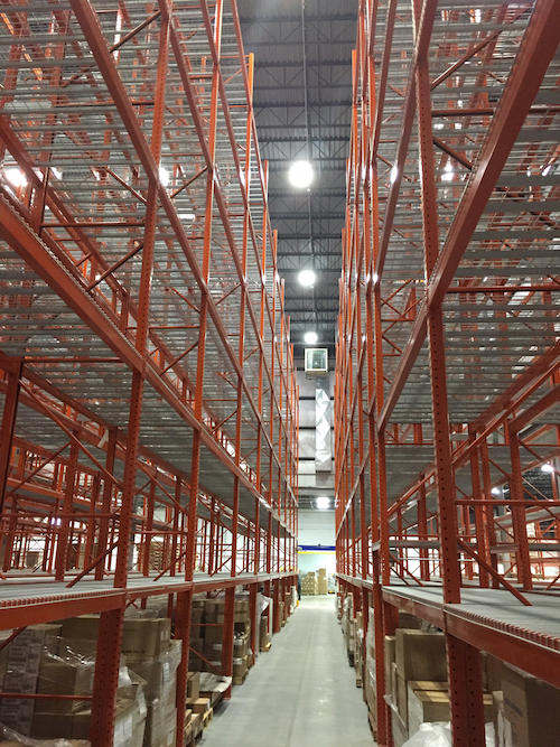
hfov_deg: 48.2
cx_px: 280
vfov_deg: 61.7
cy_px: 374
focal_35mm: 29
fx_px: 626
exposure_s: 1/30
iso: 250
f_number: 2.2
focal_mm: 4.15
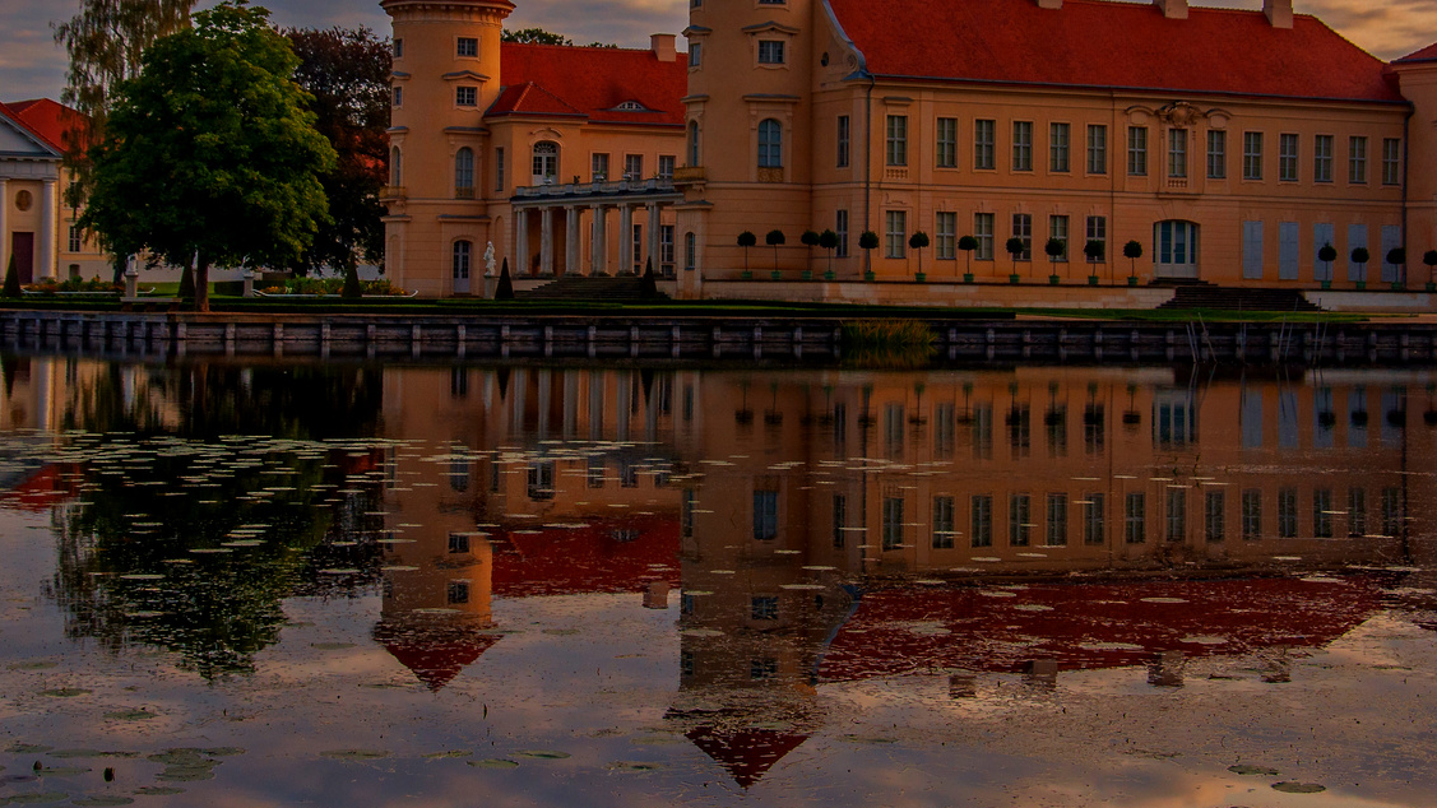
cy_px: 158
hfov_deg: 27.5
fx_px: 2934
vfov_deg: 15.6
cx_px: 709
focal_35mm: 77
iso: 200
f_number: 7.1
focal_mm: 34
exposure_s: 1/800
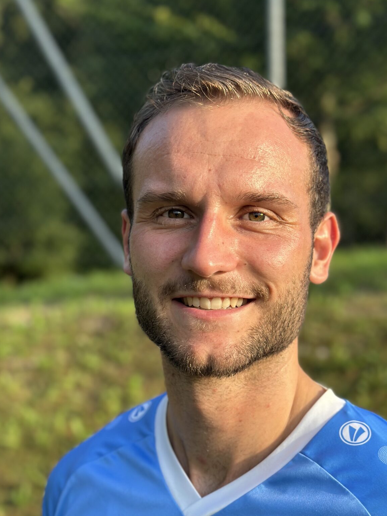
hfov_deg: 22.9
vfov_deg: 30.2
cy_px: 315
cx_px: 190
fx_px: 954
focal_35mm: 64
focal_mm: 6.86
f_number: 1.78
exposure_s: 1/1613
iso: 80
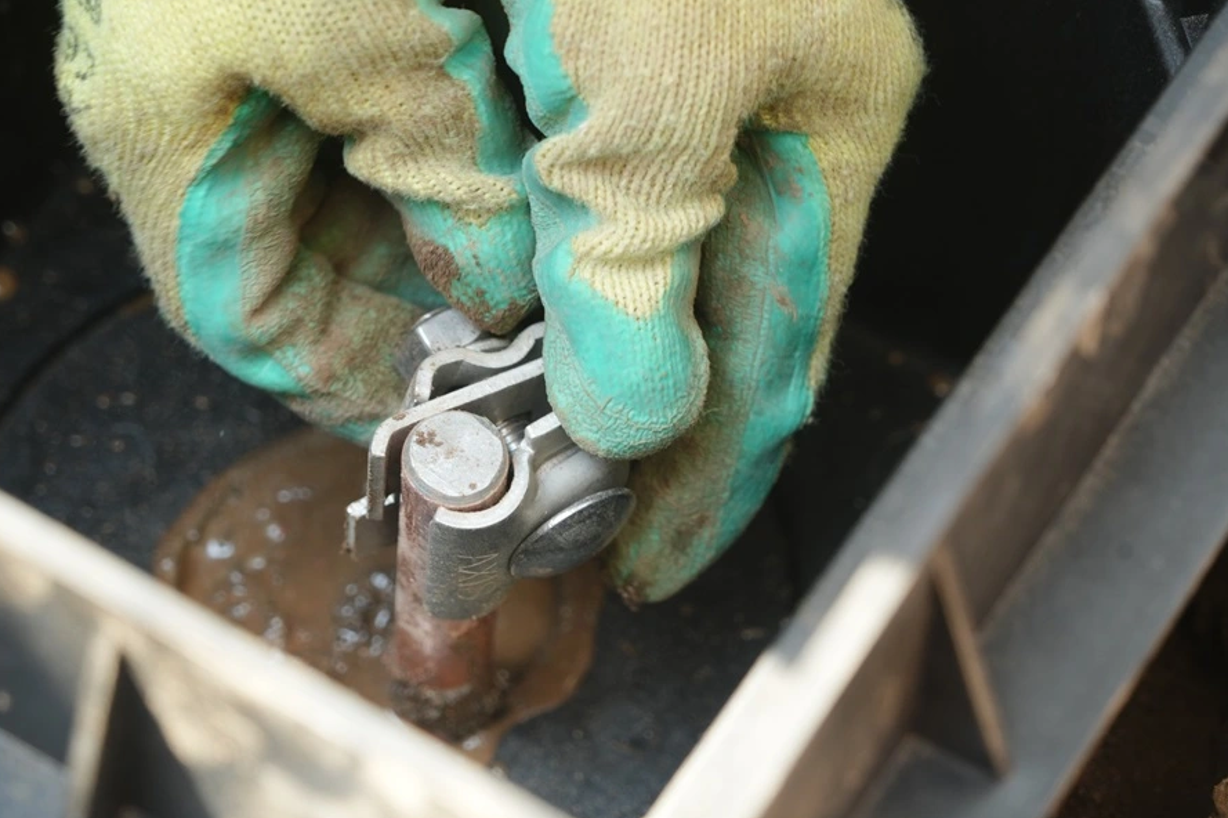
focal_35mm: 144
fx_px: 4910
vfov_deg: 9.5
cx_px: 573
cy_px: 381
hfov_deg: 14.3
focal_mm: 128
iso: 800
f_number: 6.3
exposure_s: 1/80
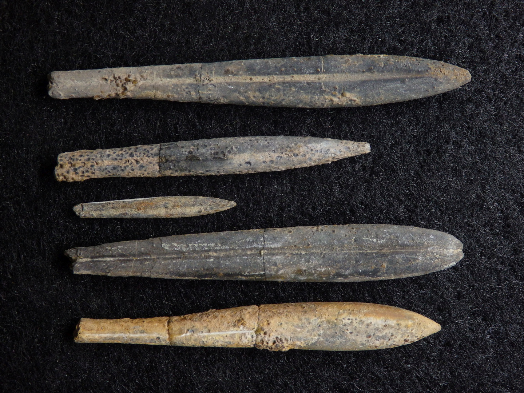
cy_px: 196
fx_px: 742
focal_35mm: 49
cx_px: 262
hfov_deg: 38.9
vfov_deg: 29.7
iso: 500
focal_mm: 8.9
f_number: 4
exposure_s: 1/80
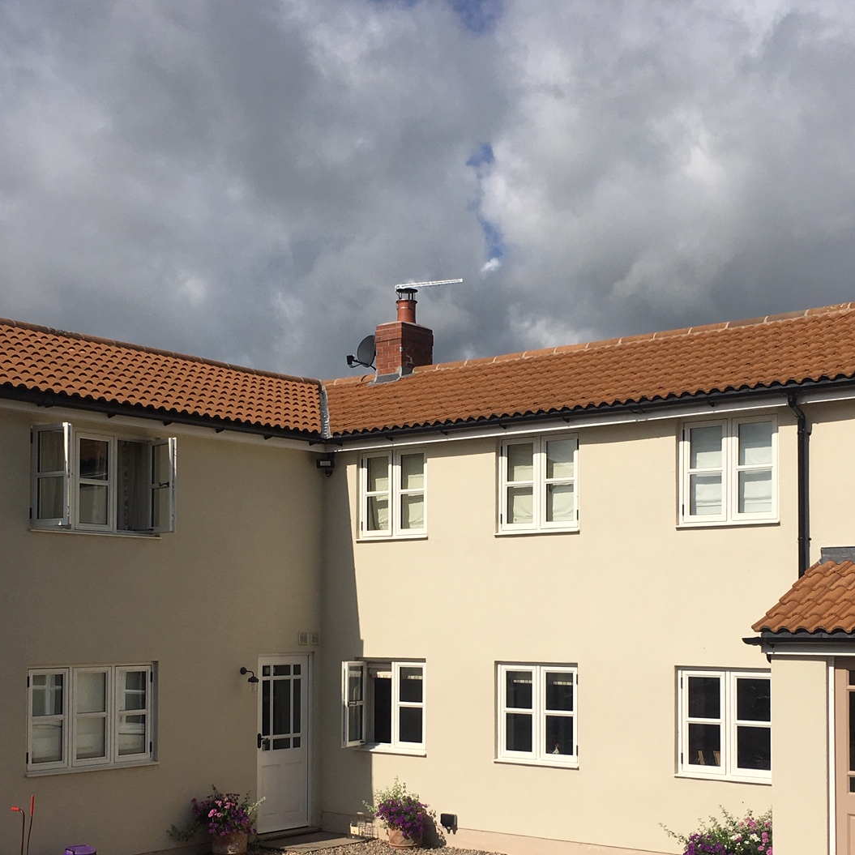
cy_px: 592
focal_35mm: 49
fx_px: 1369
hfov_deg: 34.7
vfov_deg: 34.3
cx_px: 421
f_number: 2.2
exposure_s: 1/3846
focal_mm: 4.15
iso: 25
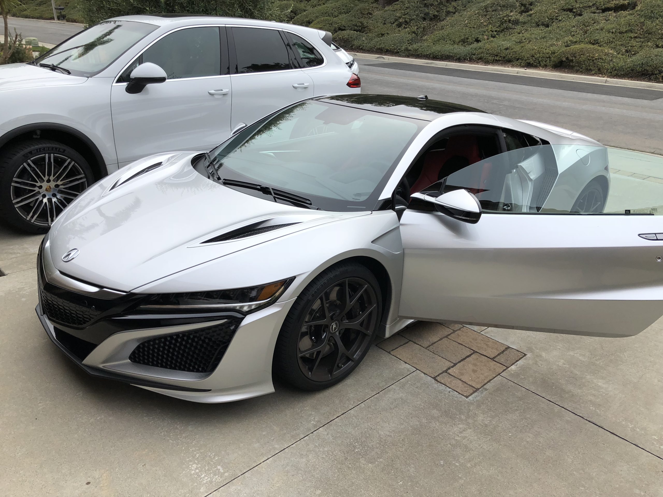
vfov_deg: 49.7
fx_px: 536
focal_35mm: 28
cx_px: 332
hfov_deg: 63.4
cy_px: 248
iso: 20
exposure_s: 1/838
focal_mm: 3.99
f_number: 1.8
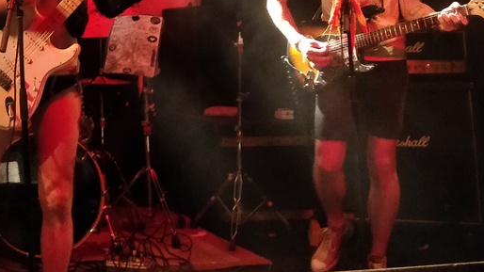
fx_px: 783
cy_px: -41
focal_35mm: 61
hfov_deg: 31.5
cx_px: -12
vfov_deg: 18.8
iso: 2000
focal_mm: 4.1
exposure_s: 1/33
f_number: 1.7
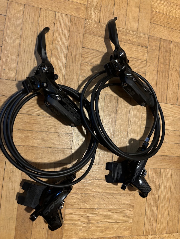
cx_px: 90
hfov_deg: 53.1
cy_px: 120
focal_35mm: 26
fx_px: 180
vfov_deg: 67.3
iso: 500
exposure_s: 1/60
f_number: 1.6
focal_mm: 5.96
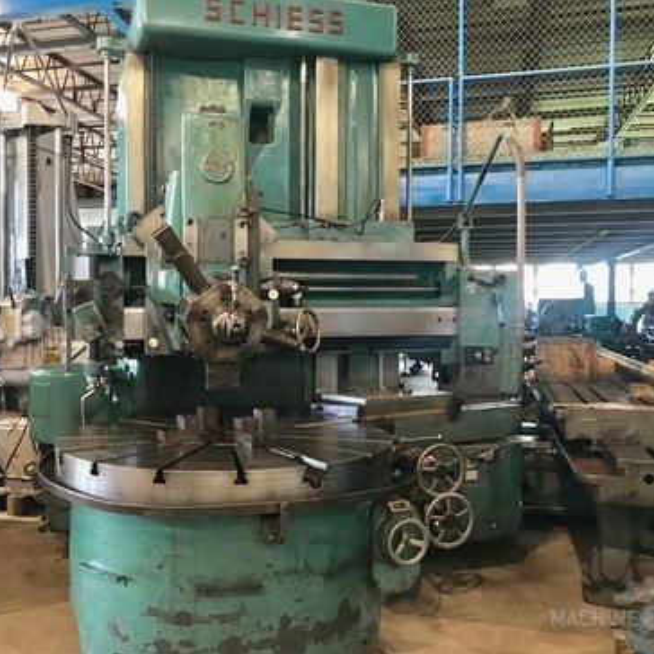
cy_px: 321
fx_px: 727
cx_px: 270
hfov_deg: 48.2
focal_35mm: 34
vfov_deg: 48.4
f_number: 1.8
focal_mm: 3.99
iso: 64
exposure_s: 1/15
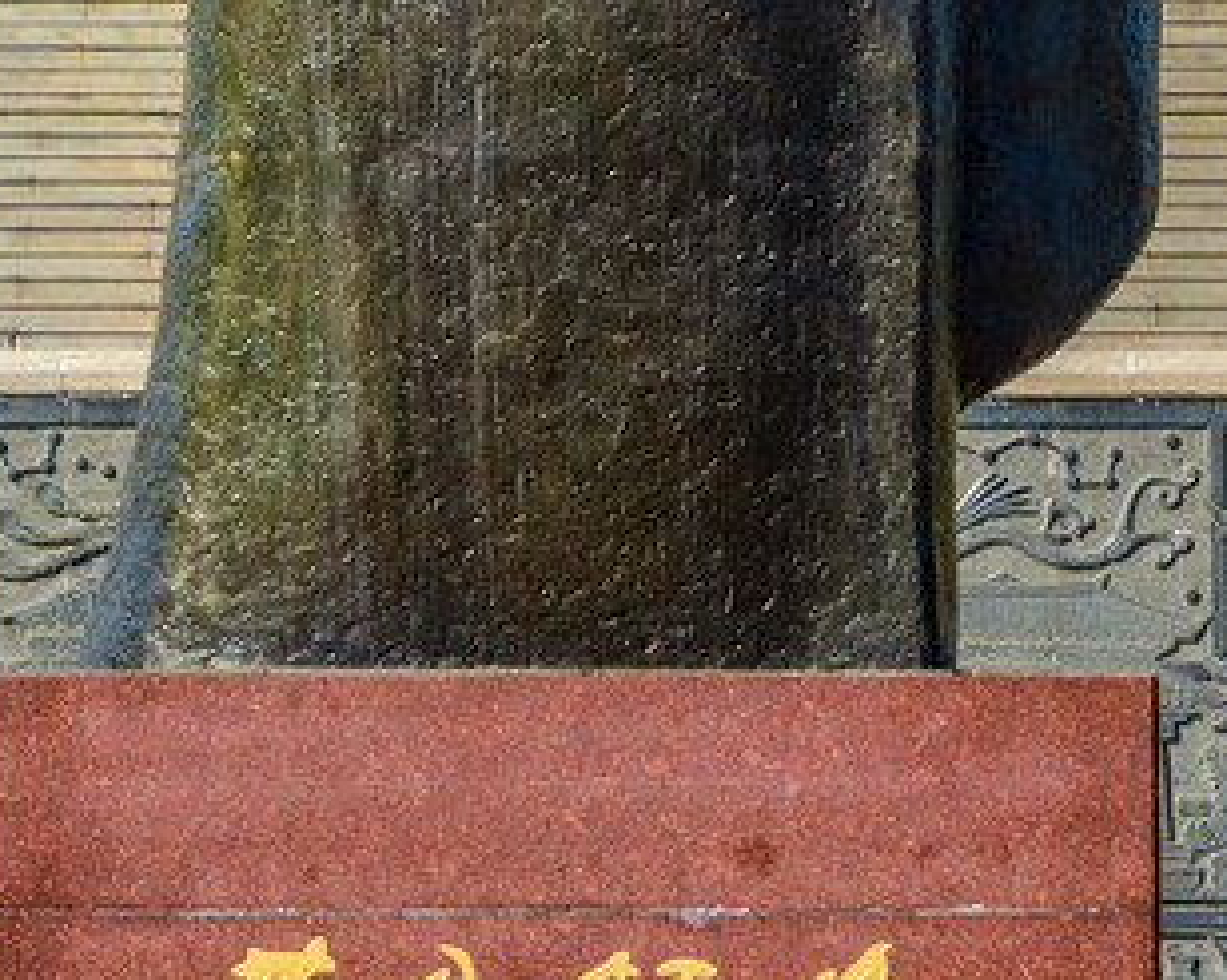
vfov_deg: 6.1
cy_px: -610
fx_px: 9037
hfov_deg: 7.8
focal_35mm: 249
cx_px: 524
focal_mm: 68
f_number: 9
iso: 100
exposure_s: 1/200
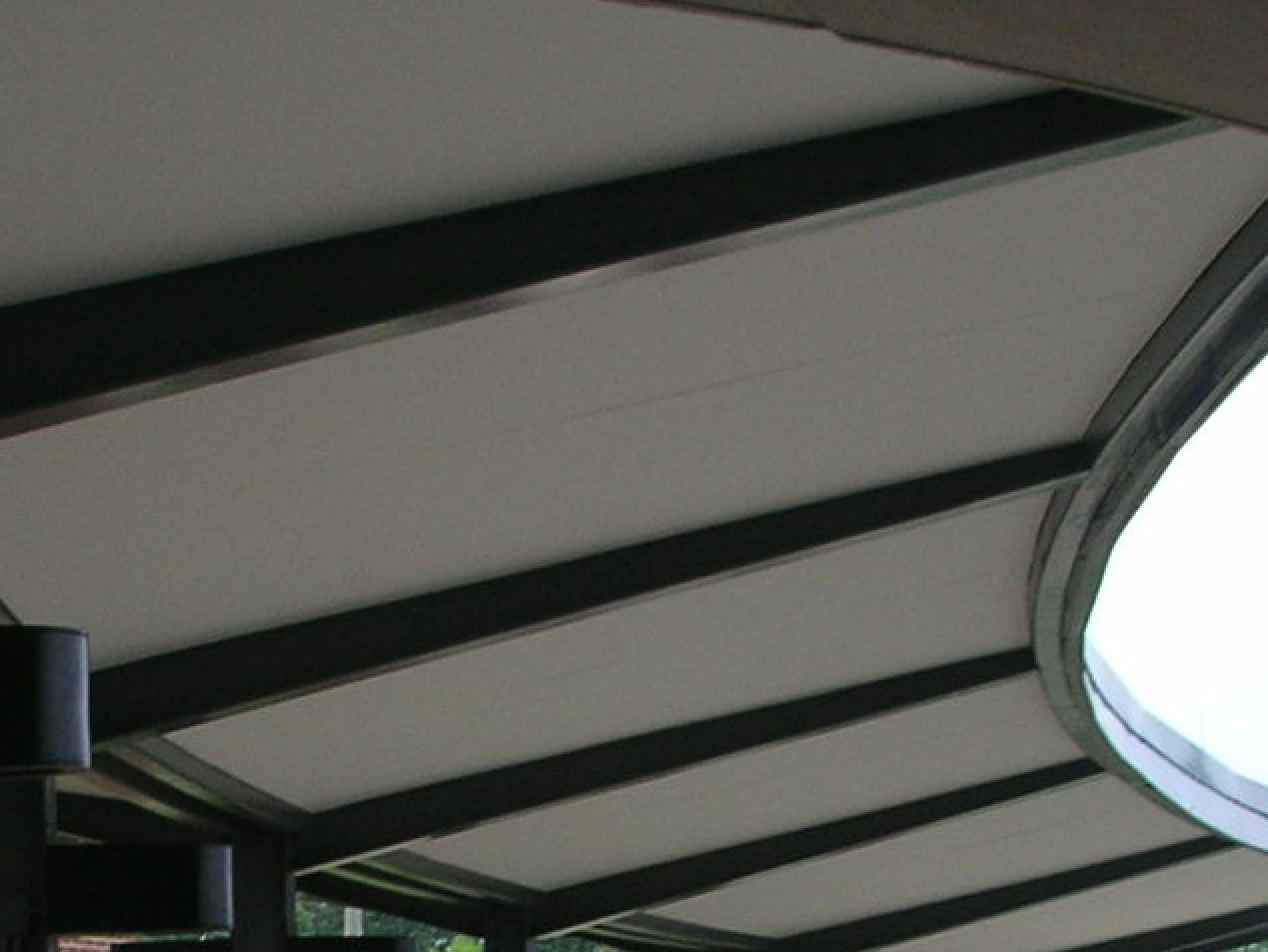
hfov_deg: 17.2
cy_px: 1092
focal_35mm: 113
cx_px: 142
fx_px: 4141
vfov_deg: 12.8
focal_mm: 5.8
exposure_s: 1/35.6
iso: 50
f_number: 8.5
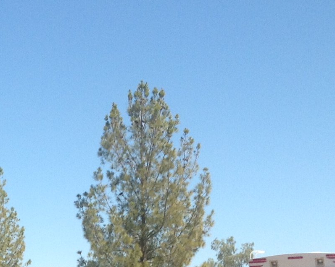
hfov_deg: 16.9
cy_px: 397
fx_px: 1100
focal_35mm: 111
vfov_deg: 13.1
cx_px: -8
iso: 50
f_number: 2.4
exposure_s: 1/1374
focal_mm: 4.28
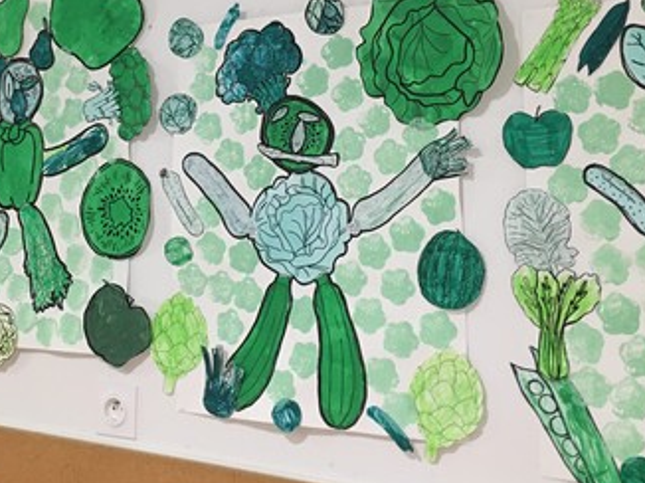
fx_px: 1061
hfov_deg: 33.4
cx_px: 194
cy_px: 75
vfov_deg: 25.1
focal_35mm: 57
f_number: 2.2
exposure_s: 1/33
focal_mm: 4.15
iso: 200
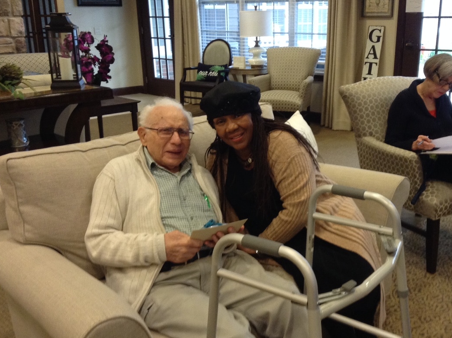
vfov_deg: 35.0
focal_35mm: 41
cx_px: 263
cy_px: 167
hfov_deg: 45.7
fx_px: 535
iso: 100
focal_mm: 3.3
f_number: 2.4
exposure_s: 1/24
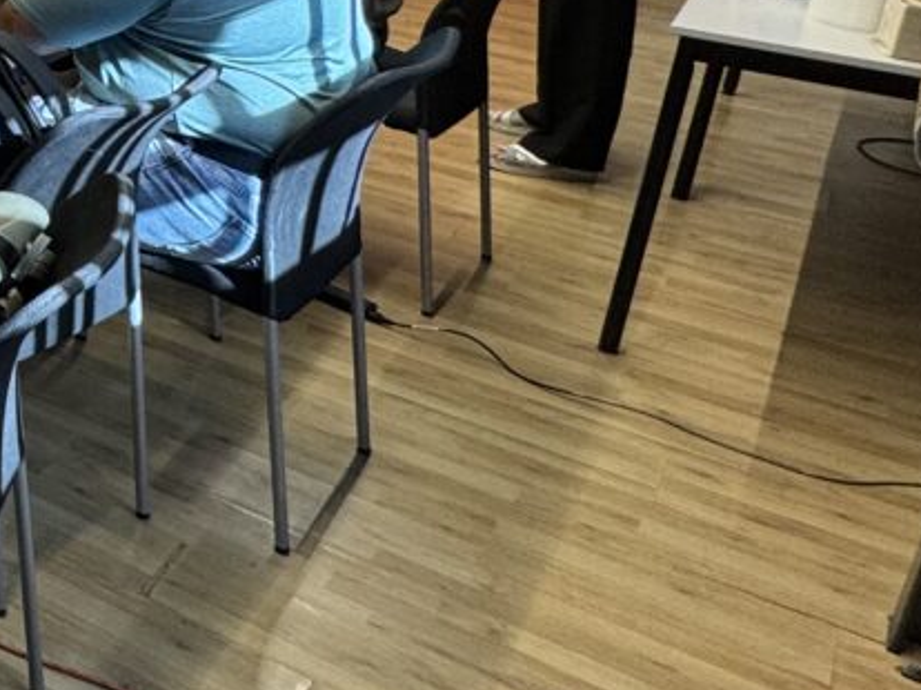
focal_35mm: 52
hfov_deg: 22.1
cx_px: -736
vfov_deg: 25.9
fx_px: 1383
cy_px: -67
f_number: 2.2
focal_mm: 2.22
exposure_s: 1/100
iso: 100
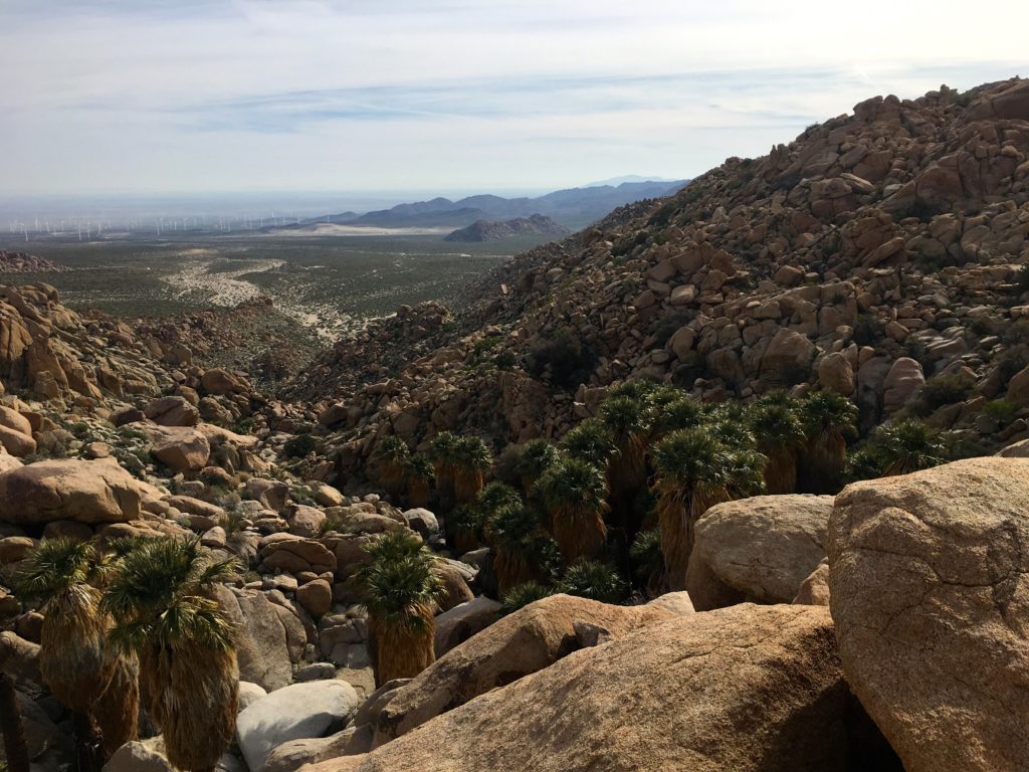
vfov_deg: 48.2
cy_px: 386
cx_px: 514
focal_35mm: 29
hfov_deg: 61.7
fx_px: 862
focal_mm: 4.15
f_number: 2.2
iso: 25
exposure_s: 1/2747
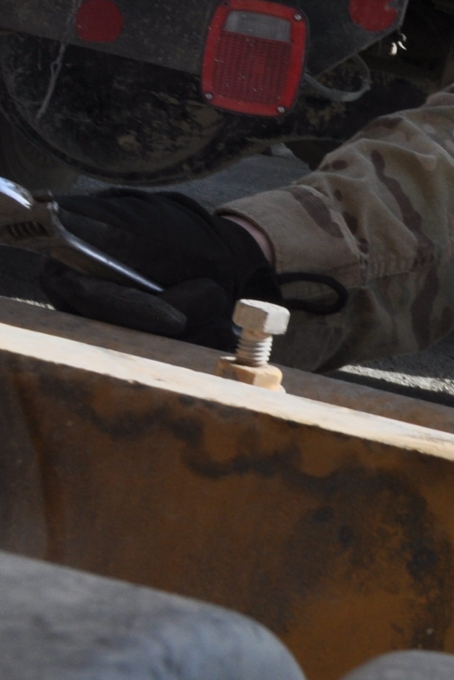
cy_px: 161
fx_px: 2099
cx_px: 1040
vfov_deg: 18.3
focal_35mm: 111
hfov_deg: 10.8
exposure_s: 1/160
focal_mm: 22
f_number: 13
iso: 200
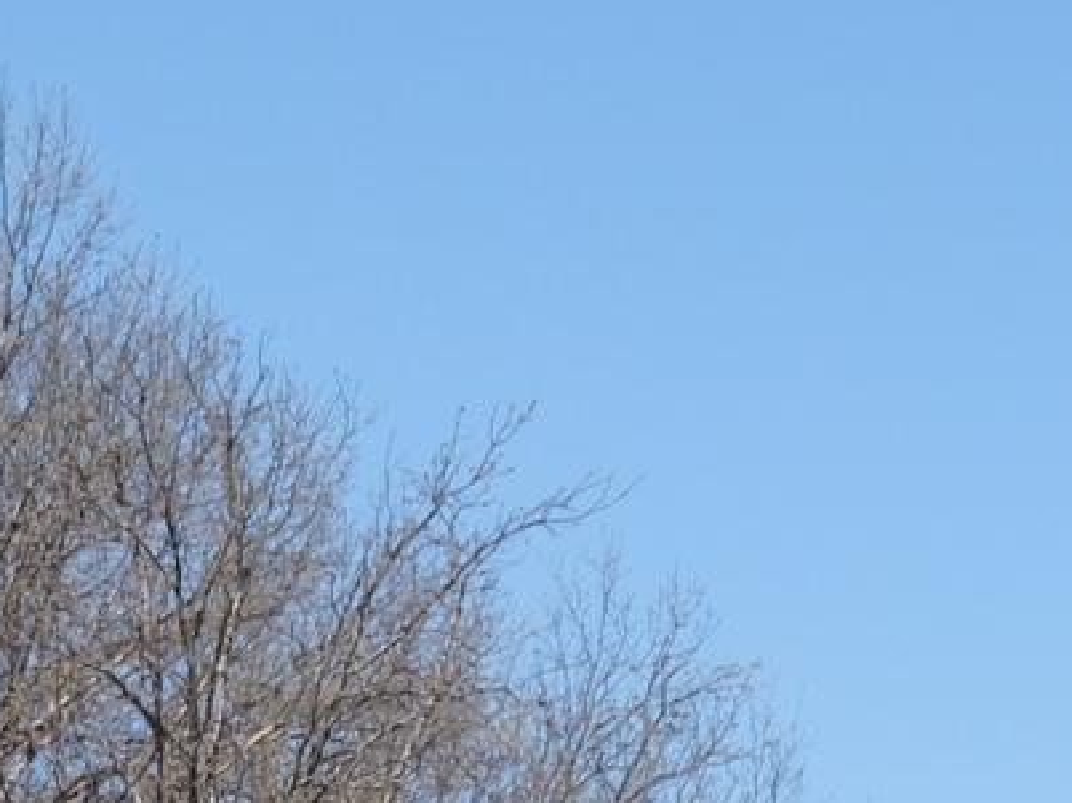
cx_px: -8
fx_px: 7830
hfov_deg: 7.8
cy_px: 1421
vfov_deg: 5.8
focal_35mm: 253
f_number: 4.7
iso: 200
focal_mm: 43.9
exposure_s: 1/950
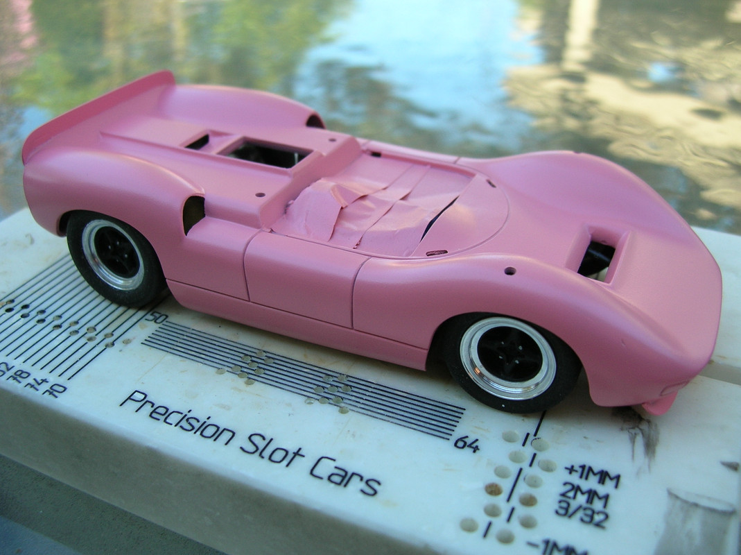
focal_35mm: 36
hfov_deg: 51.4
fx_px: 770
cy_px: 278
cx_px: 370
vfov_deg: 39.6
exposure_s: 1/126
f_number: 2.7
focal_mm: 6
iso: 50
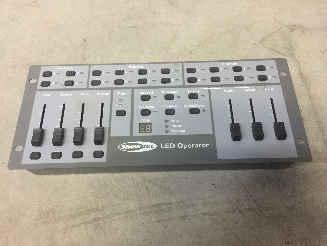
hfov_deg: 61.7
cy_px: 123
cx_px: 164
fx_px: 274
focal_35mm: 29
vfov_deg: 48.2
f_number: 2.2
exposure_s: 1/8
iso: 200
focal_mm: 4.15
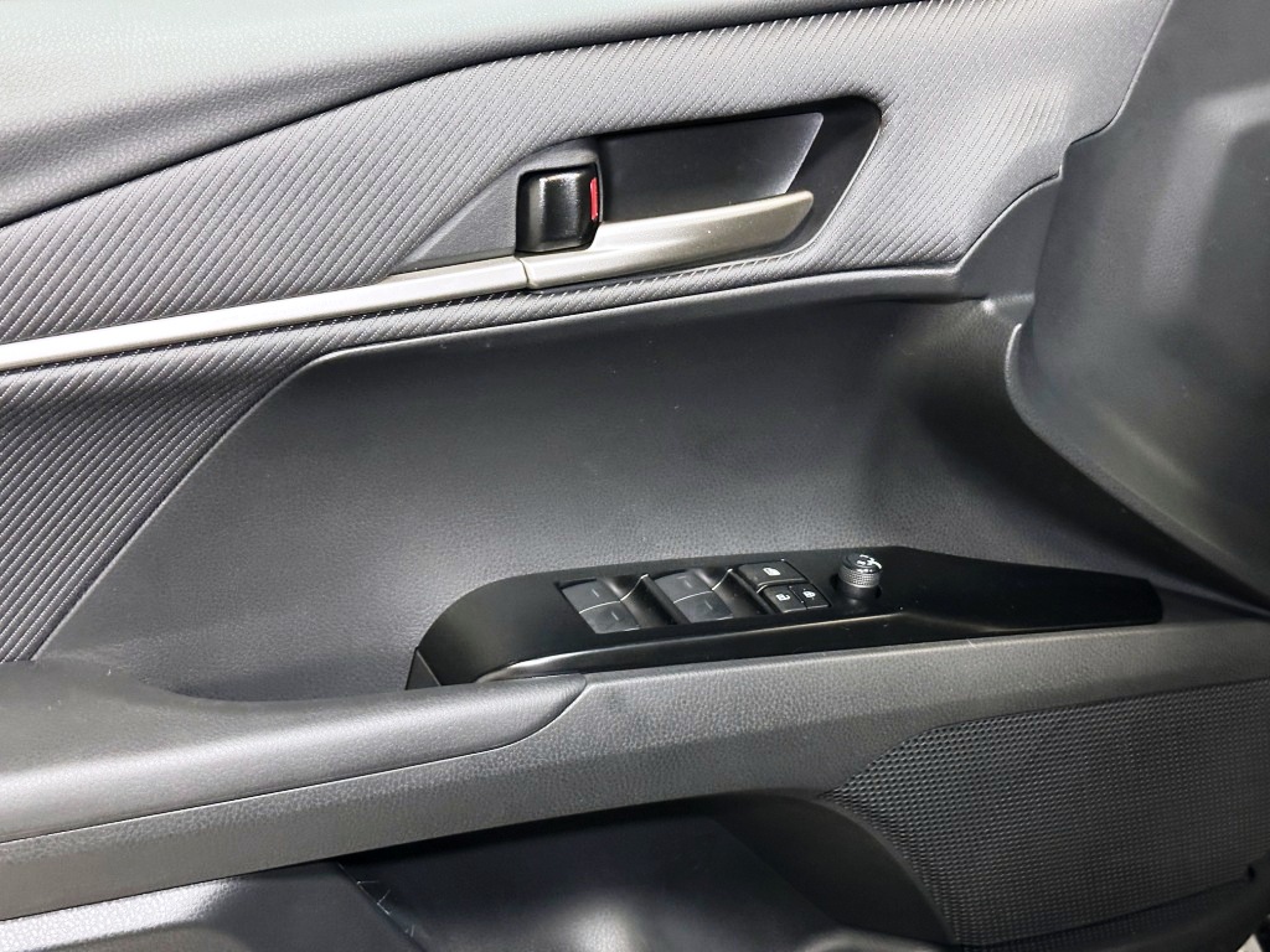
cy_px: 476
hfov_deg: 39.7
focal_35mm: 48
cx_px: 635
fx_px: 1761
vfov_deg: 30.3
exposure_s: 1/30
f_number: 1.78
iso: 640
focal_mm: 6.86
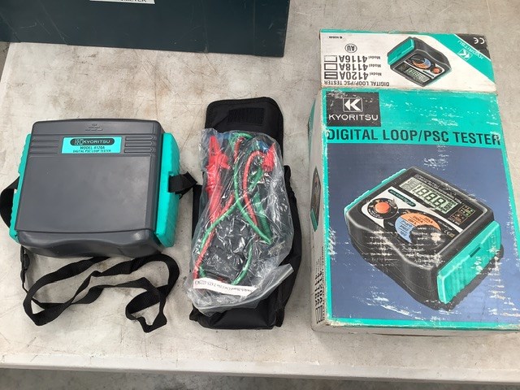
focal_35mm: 31
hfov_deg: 58.4
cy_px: 195
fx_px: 466
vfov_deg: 45.4
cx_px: 260
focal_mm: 3.3
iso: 50
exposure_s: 1/50
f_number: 2.4
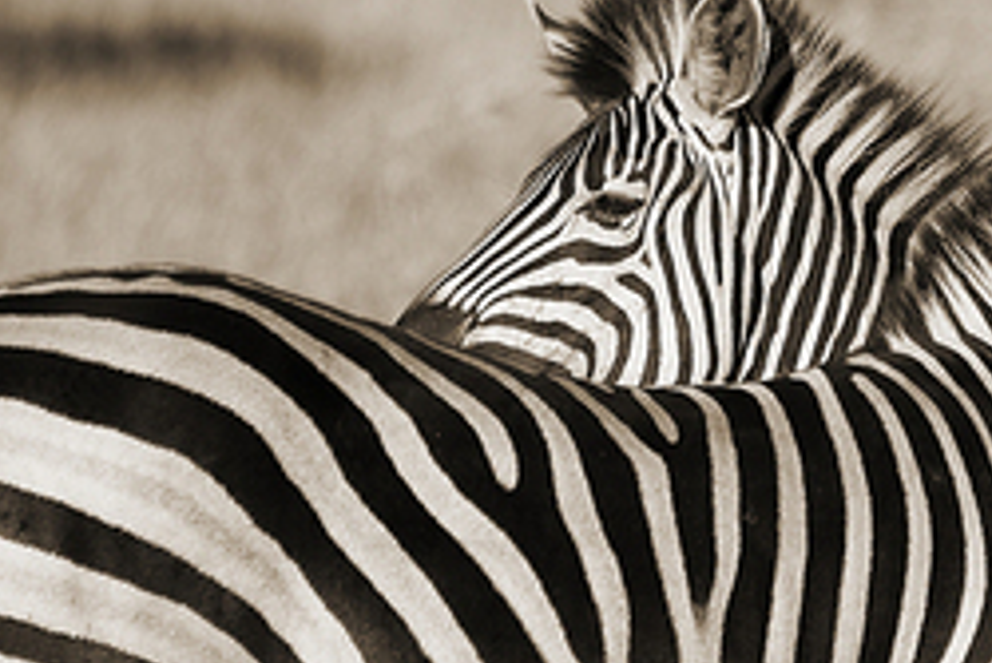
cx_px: 996
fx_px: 29748
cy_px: 484
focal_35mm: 1079
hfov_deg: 1.9
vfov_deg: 1.3
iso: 100
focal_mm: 300
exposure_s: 1/500
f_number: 5.6
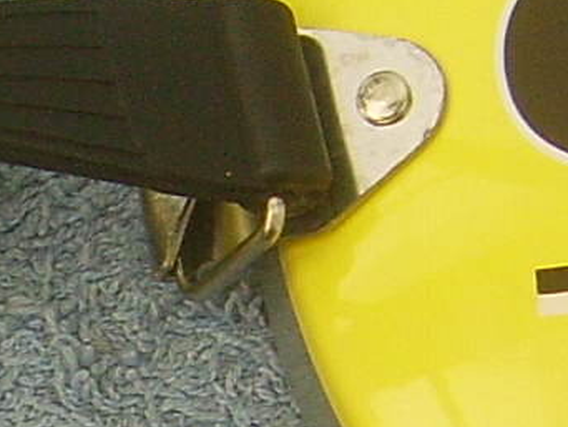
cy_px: 399
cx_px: -254
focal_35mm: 288
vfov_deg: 5.2
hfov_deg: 6.8
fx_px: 4729
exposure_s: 1/100
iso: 50
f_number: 4
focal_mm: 7.8
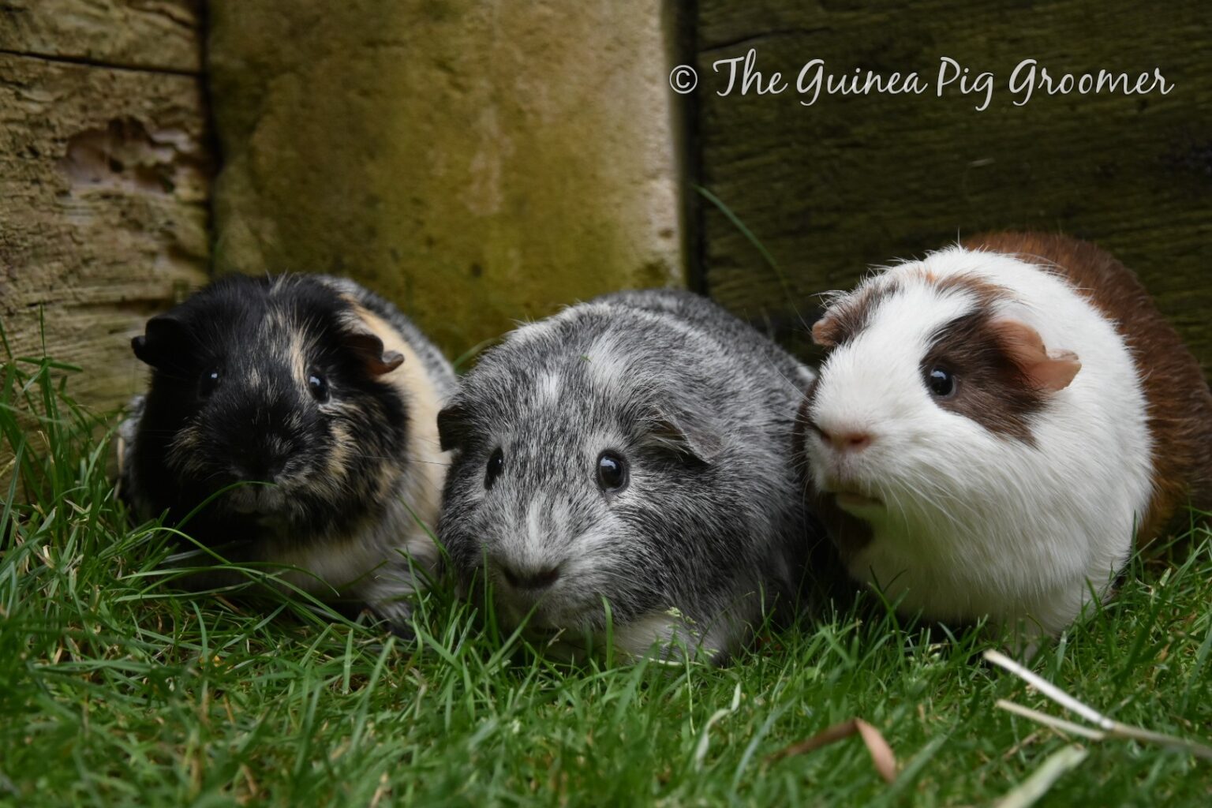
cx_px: 606
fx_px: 1919
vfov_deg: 23.8
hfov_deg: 35.1
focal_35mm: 57
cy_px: 404
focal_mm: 38
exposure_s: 1/500
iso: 1100
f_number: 4.8
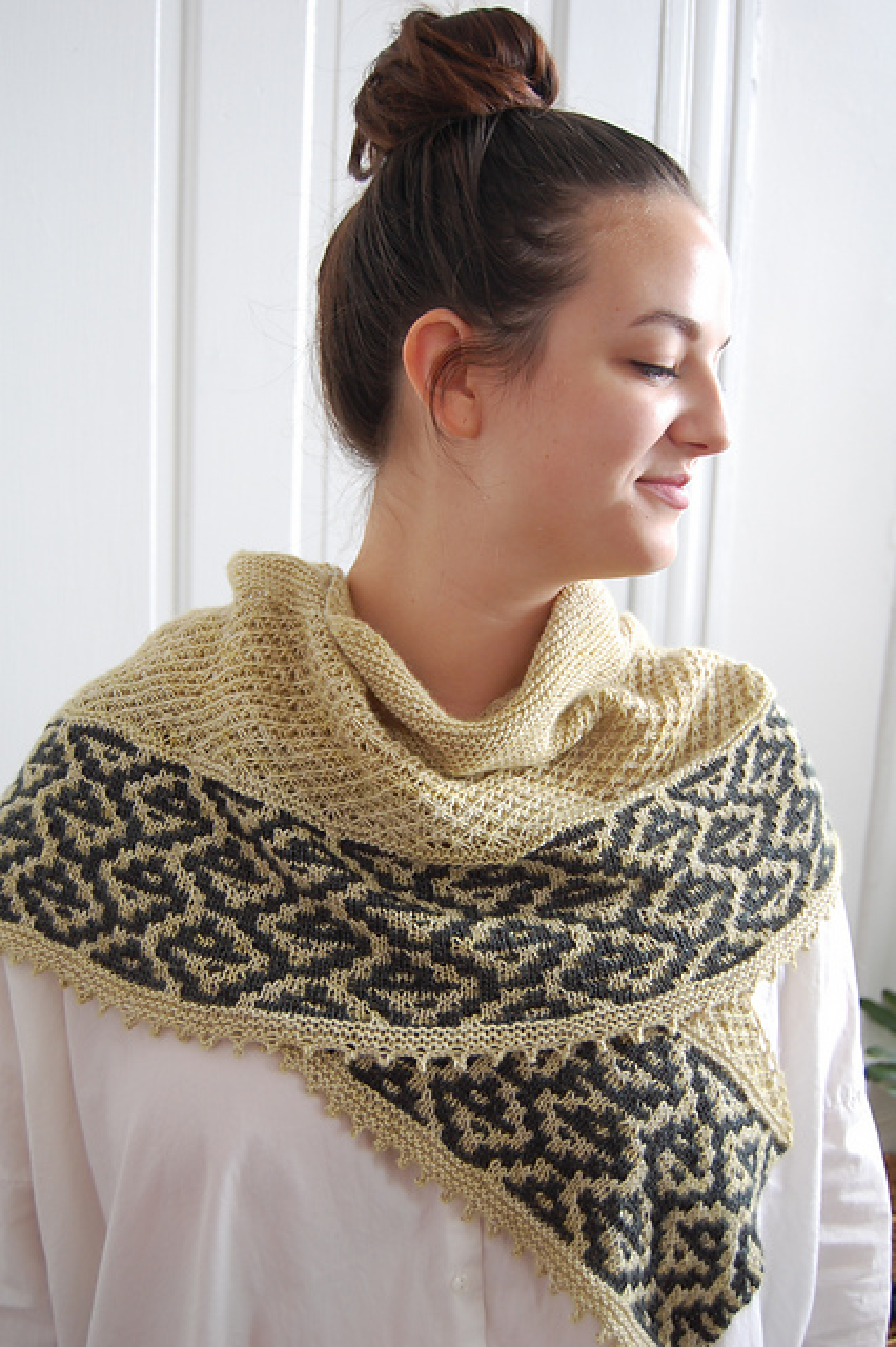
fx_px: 1345
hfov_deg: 36.8
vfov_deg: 53.2
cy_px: 674
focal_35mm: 36
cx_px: 448
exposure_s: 1/80
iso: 400
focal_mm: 24
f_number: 4.5
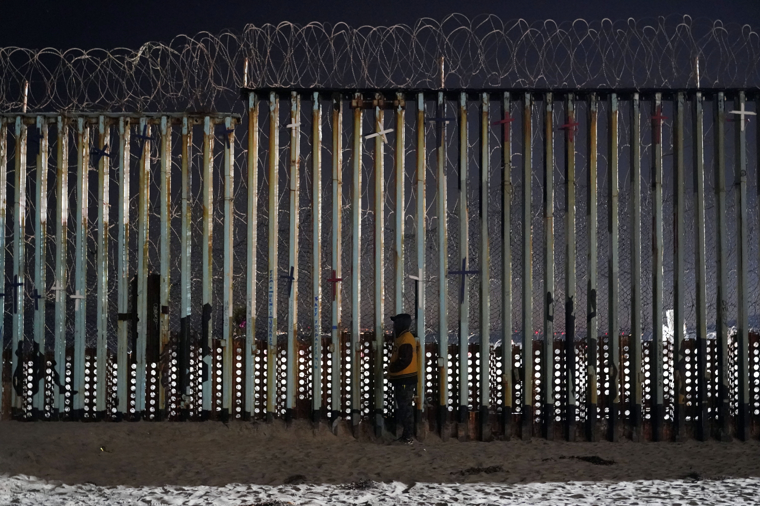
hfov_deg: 40.3
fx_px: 1034
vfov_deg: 27.5
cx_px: 380
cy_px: 253
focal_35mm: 49
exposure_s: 1/15
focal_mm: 49
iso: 12800
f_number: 2.8
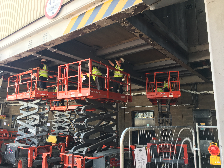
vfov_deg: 48.2
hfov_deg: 61.7
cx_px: 112
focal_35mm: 29
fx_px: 188
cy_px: 84
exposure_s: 1/100
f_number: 2.2
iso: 25
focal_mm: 4.15
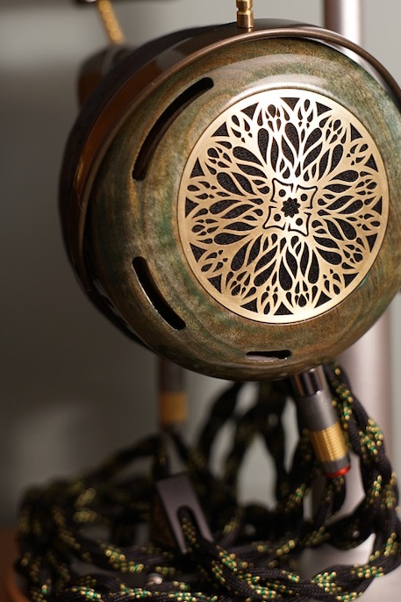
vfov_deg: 24.0
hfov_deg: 16.2
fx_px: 1404
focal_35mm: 84
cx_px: 239
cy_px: 158
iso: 200
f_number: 2.8
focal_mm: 45
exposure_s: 1/60
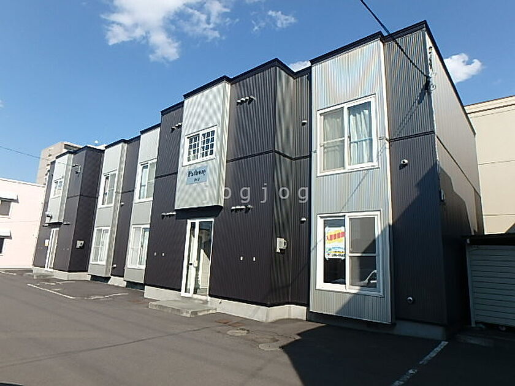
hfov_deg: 79.0
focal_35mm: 21
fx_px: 312
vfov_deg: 63.4
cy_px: 193
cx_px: 258
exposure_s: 1/400
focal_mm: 3.7
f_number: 6
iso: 125
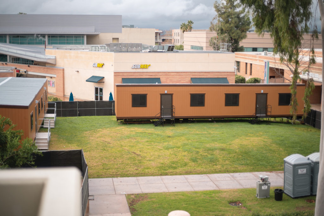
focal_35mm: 50
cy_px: 108
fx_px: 450
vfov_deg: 27.0
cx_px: 162
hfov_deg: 39.6
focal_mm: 50
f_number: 1.8
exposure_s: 1/1250
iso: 100
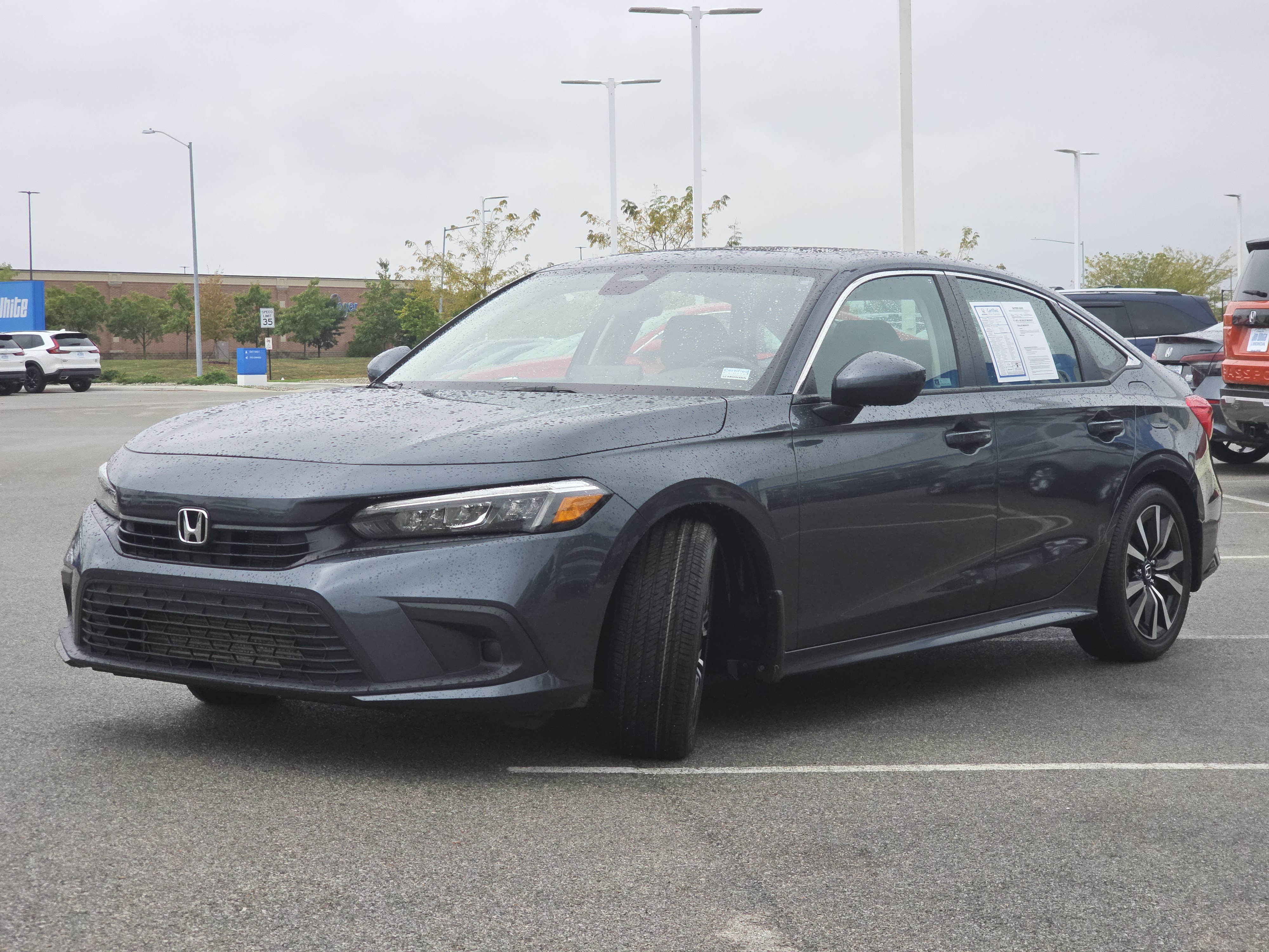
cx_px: 634
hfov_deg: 28.2
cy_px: 476
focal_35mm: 69
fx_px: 2529
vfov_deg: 21.3
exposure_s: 1/542
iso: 50
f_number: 2.4
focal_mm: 7.9
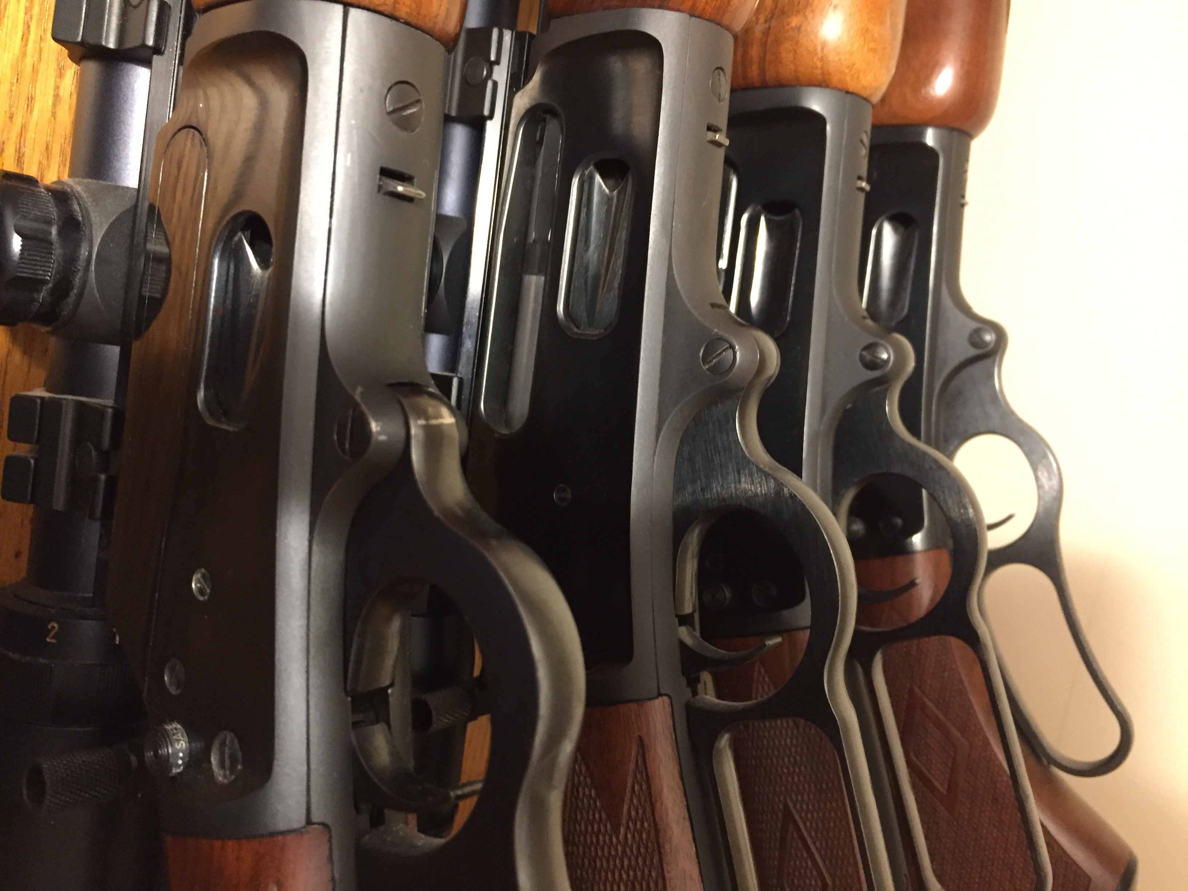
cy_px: 446
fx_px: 995
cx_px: 594
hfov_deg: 61.7
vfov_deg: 48.2
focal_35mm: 29
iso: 250
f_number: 2.2
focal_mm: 4.15
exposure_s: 1/20
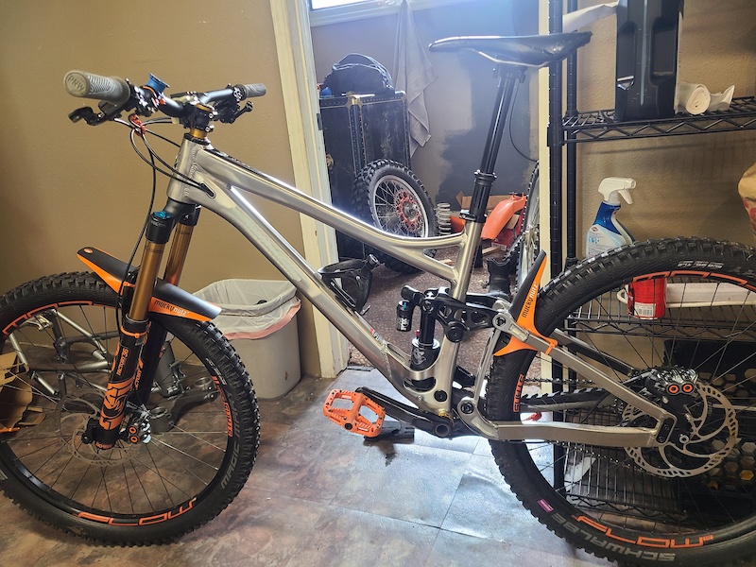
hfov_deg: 67.3
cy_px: 284
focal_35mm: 26
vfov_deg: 53.1
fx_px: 568
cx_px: 378
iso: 250
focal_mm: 5.4
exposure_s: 1/40
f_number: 1.8
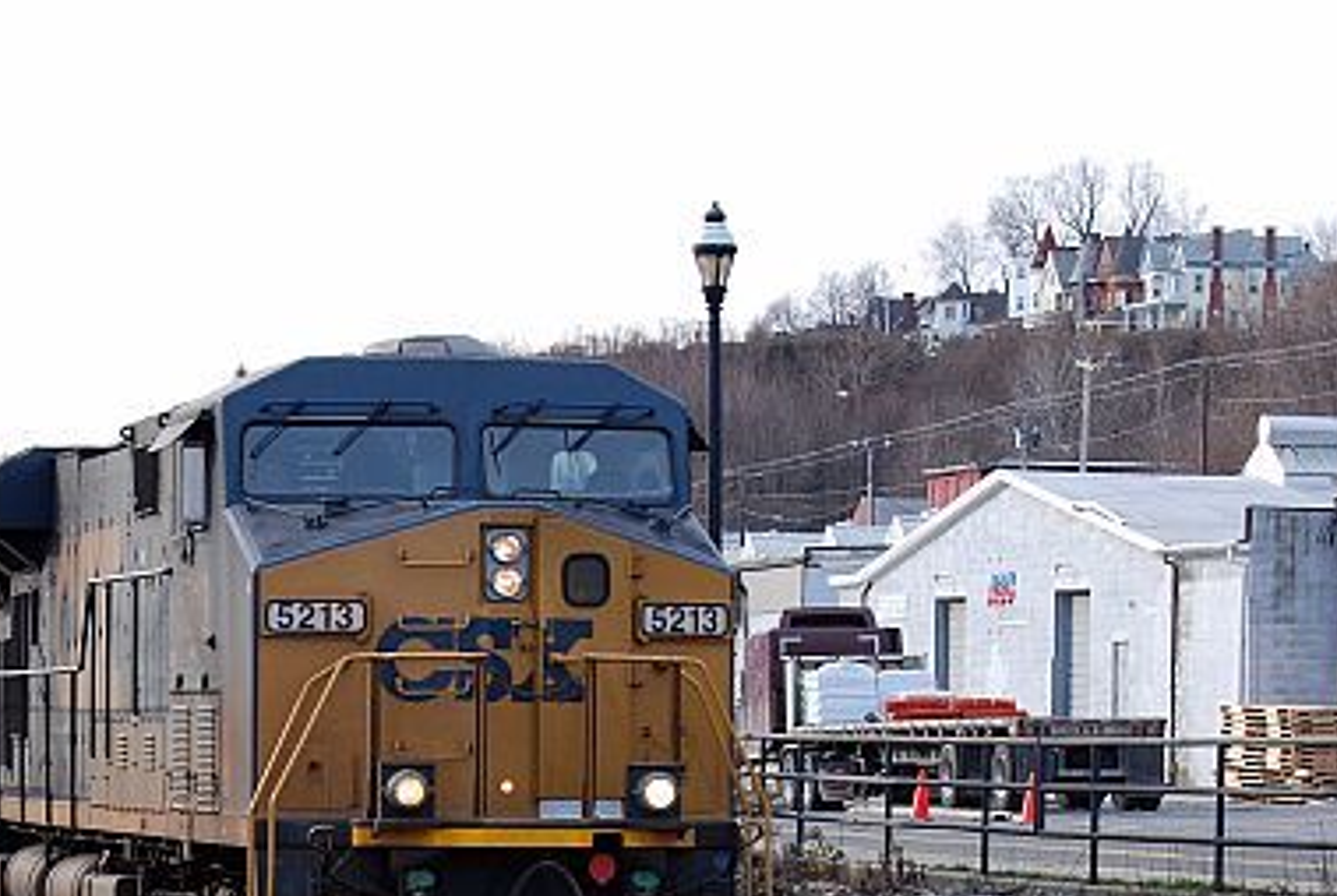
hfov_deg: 11.7
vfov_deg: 7.9
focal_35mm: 174
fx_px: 6474
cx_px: 226
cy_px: 808
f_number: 7.1
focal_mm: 55
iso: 400
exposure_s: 1/200
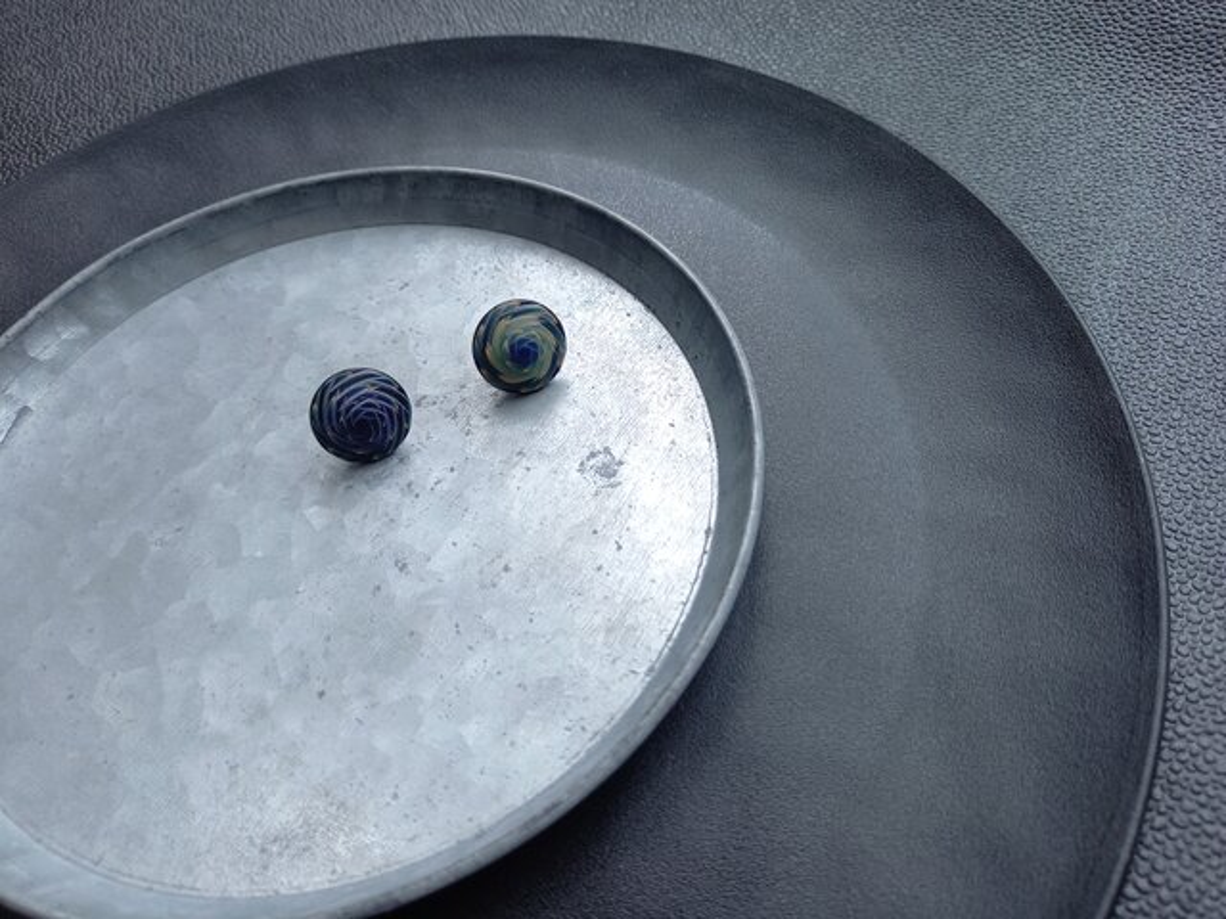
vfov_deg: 54.9
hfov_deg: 69.4
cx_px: 613
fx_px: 885
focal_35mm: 25
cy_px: 460
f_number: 1.8
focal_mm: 4.65
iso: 50
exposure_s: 1/129
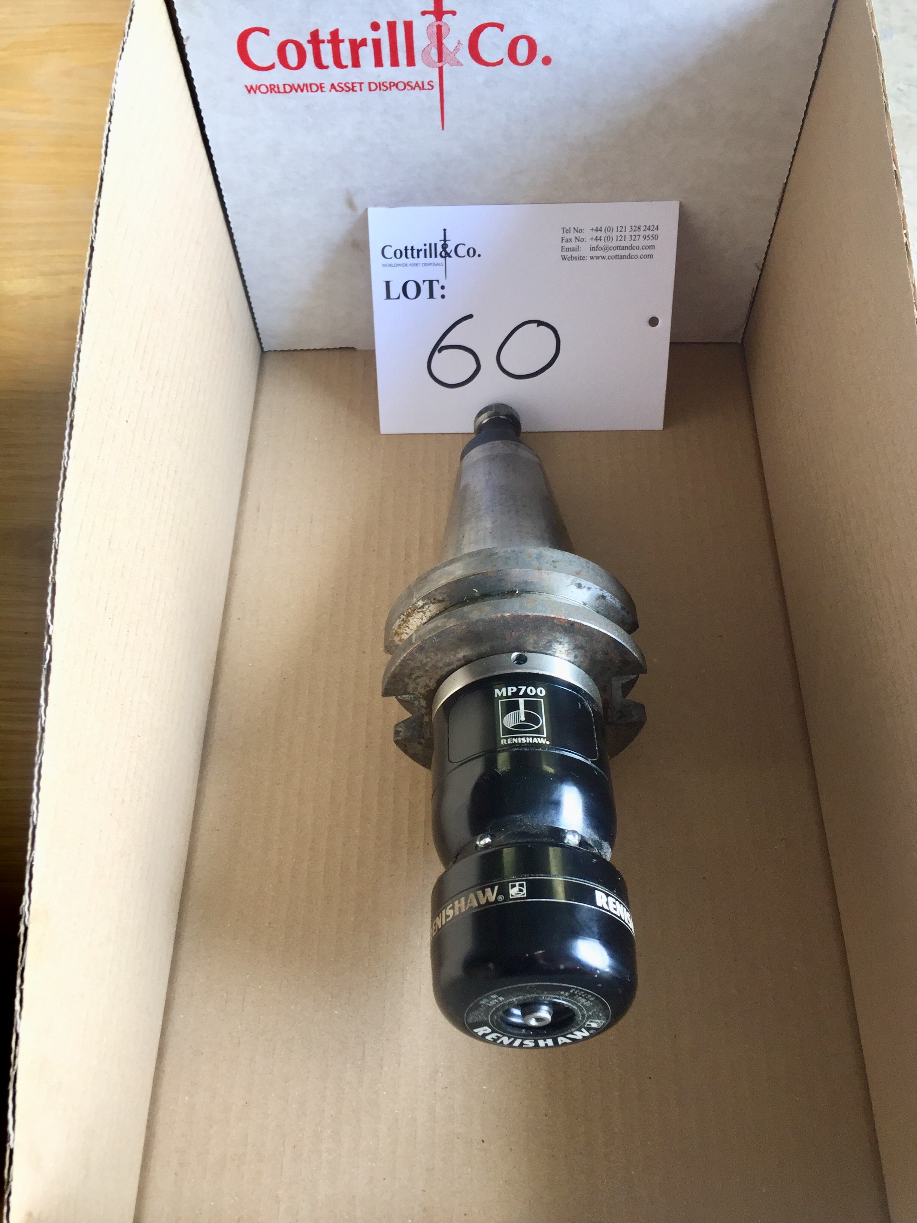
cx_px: 458
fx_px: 1024
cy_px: 612
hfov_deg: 48.2
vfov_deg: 61.7
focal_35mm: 29
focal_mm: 4.15
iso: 50
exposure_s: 1/100
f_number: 2.2
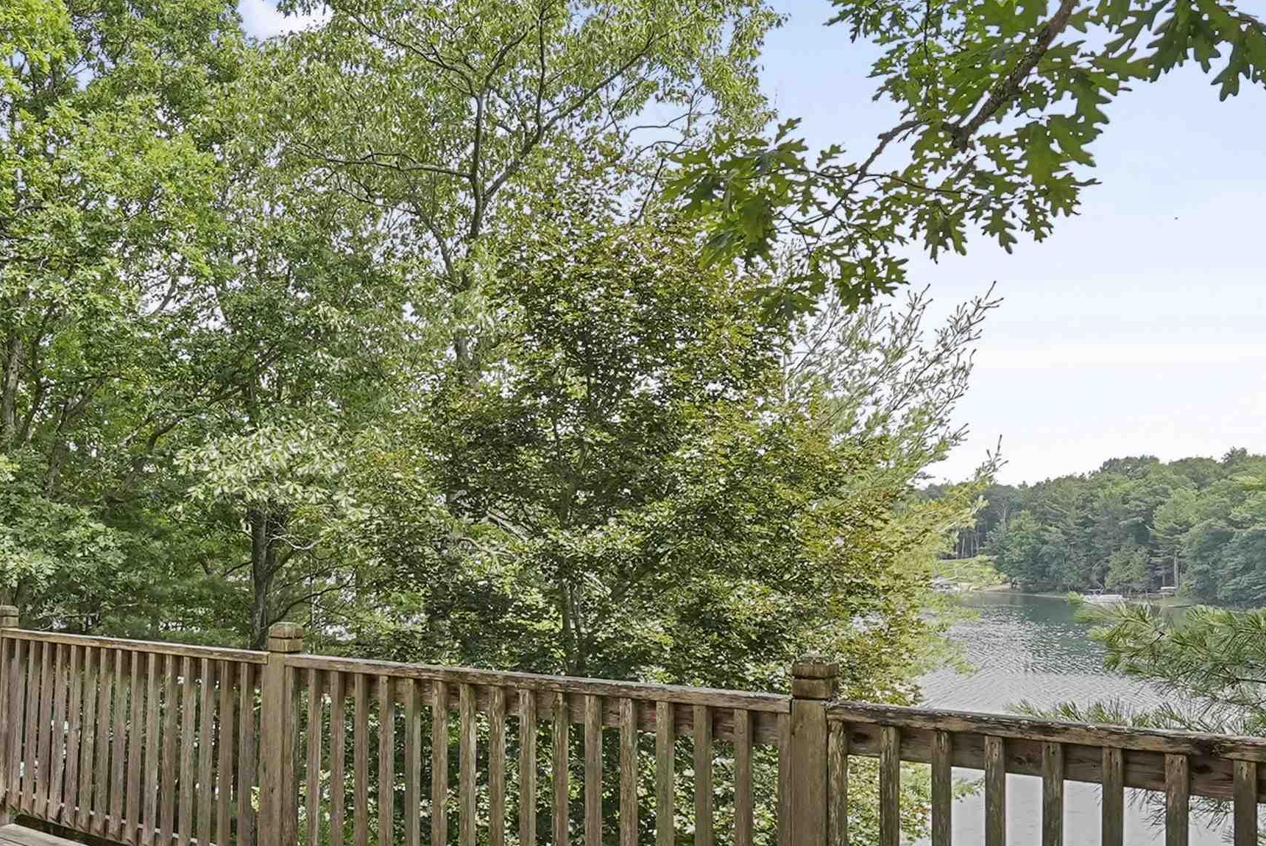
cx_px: 668
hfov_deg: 71.4
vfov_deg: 49.8
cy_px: 605
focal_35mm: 25
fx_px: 880
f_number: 10
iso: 2000
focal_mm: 14
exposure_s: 1/800
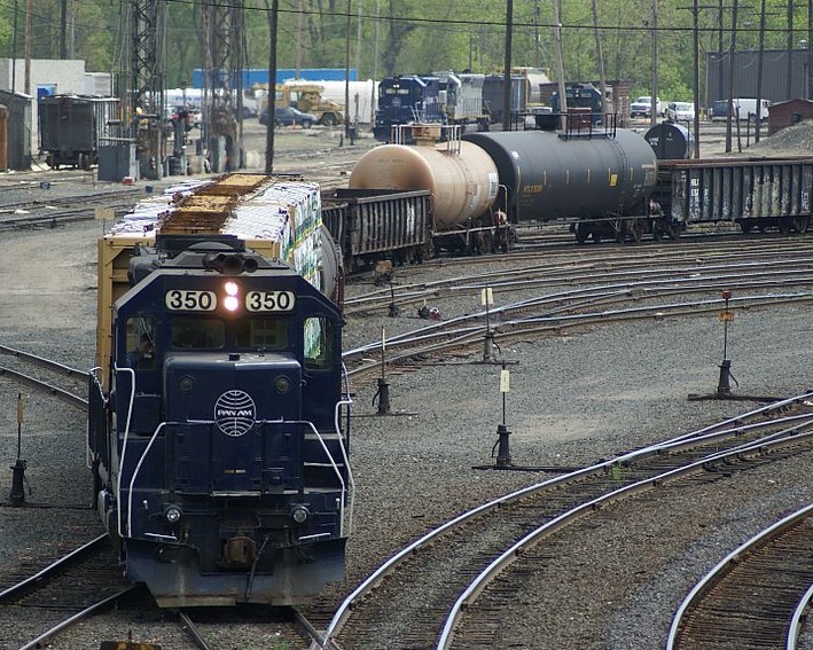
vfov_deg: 4.4
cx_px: 417
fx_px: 8541
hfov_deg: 5.4
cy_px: 325
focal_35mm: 355
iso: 100
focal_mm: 210
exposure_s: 1/500
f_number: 4.5
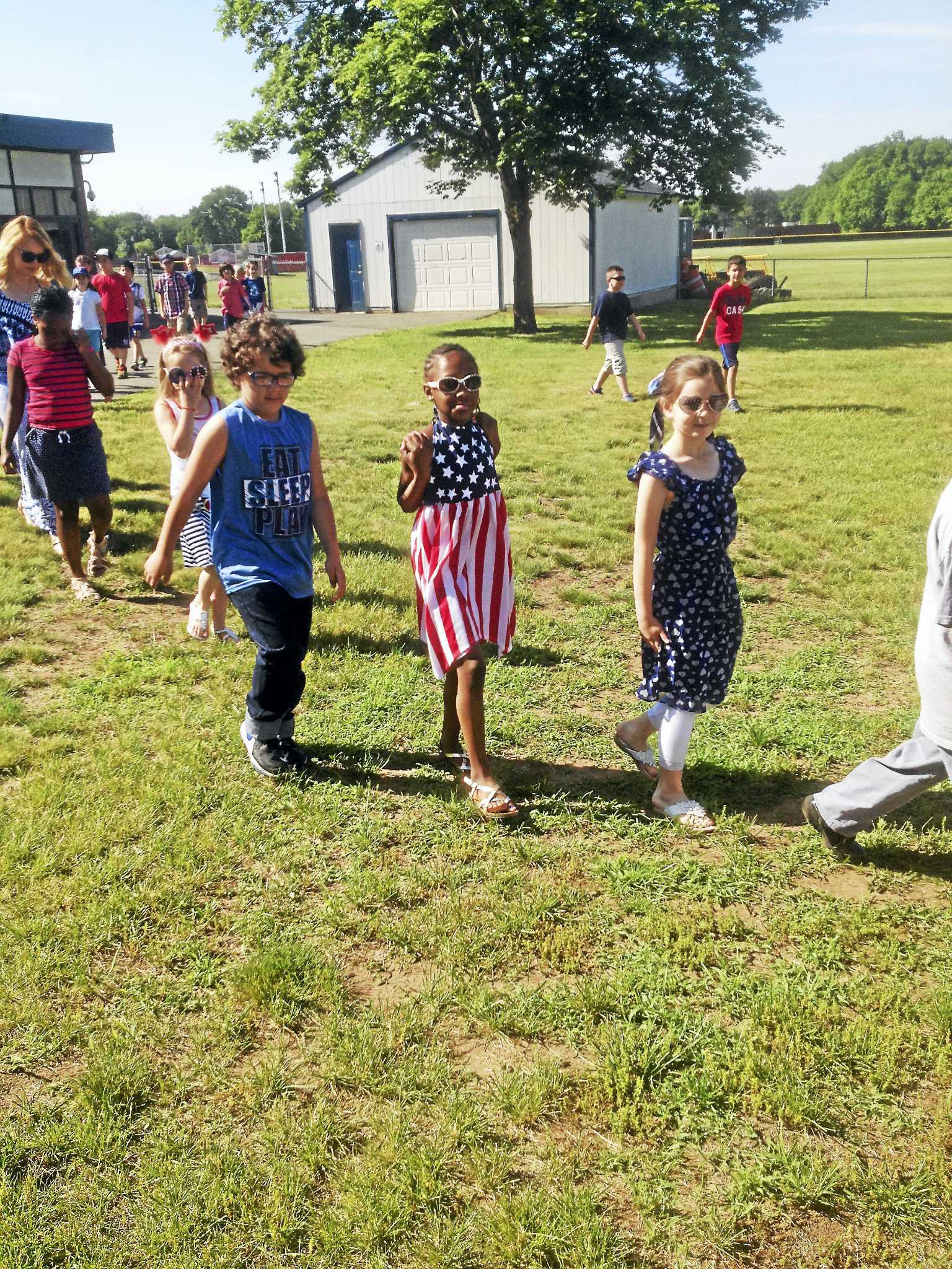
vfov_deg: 52.6
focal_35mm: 35
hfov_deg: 40.7
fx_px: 1283
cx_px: 476
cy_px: 634
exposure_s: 1/1126
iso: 50
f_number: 2.4
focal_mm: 4.28
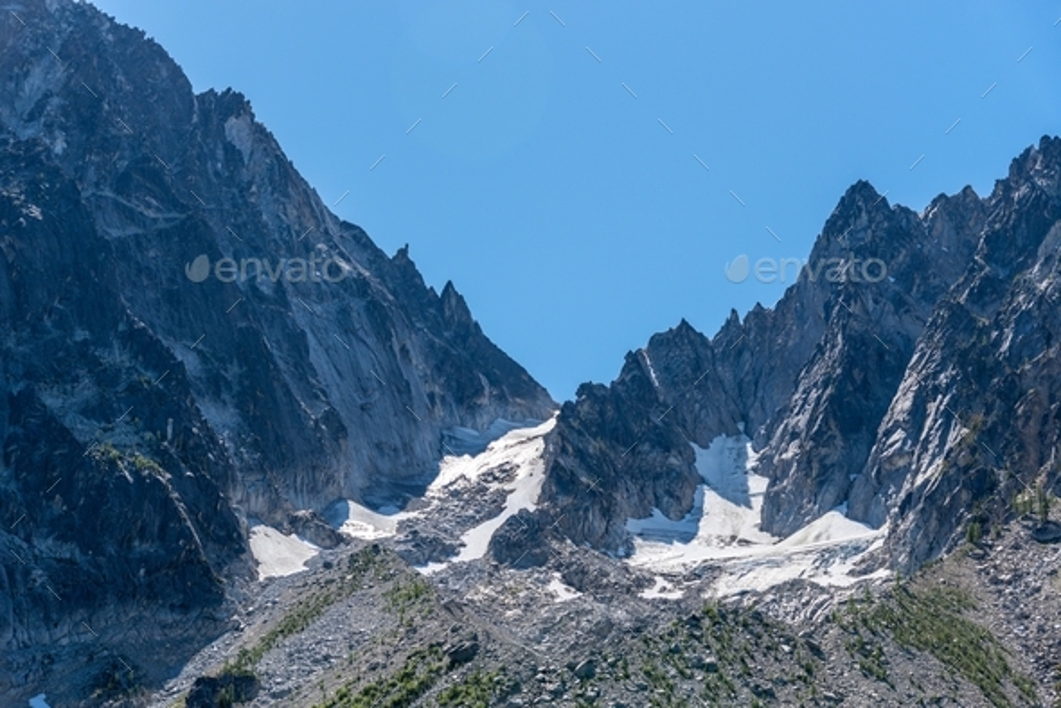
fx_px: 1710
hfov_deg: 34.5
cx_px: 530
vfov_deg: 23.4
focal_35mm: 58
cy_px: 354
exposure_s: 1/640
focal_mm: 58
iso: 100
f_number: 6.3
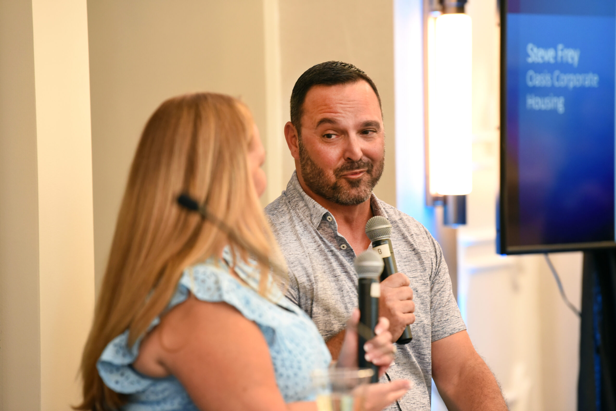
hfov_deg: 10.3
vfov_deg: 6.9
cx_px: 308
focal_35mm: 200
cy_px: 206
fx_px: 3422
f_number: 4
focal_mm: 200
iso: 2500
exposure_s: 1/125
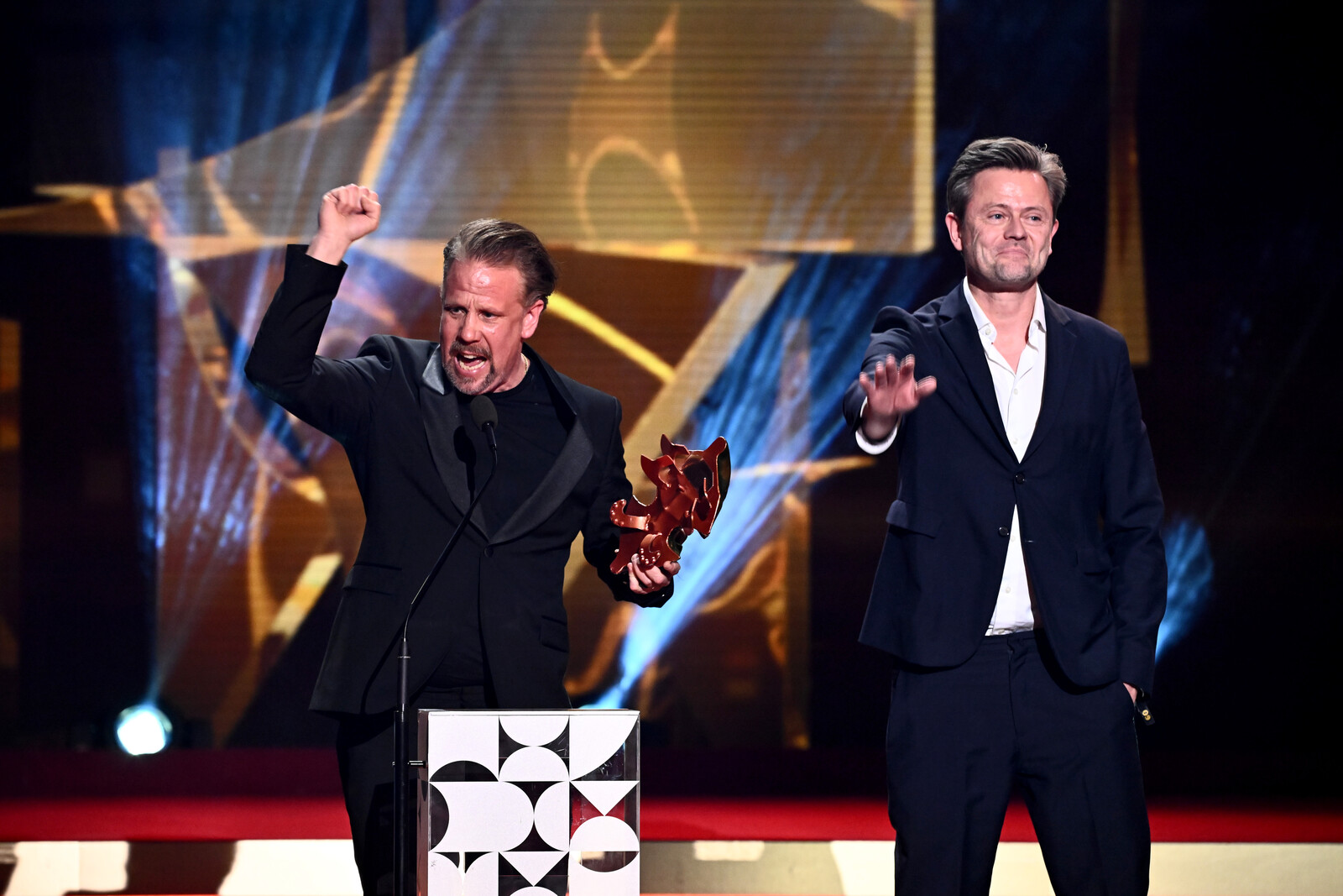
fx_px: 11192
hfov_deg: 6.9
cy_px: 448
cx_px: 672
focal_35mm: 300
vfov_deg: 4.6
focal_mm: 300
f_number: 5.6
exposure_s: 1/320
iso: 3200
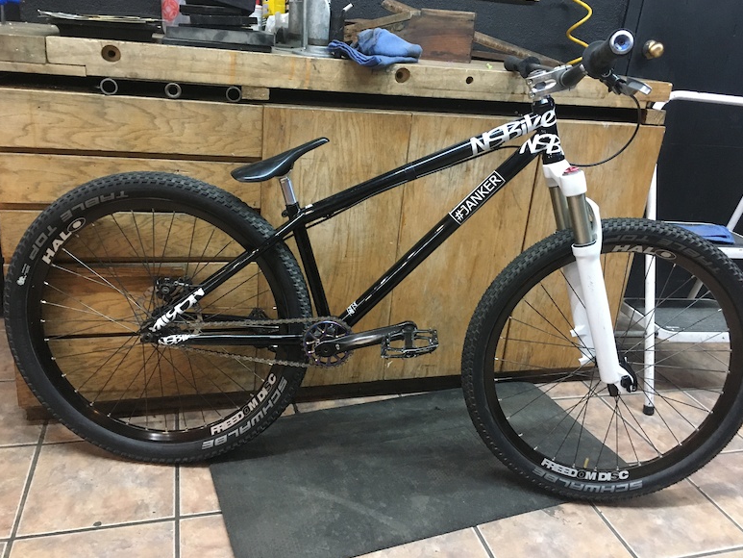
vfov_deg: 46.8
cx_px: 381
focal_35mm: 30
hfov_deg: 59.9
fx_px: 644
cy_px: 271
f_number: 2.2
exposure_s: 1/30
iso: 200
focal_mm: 4.15
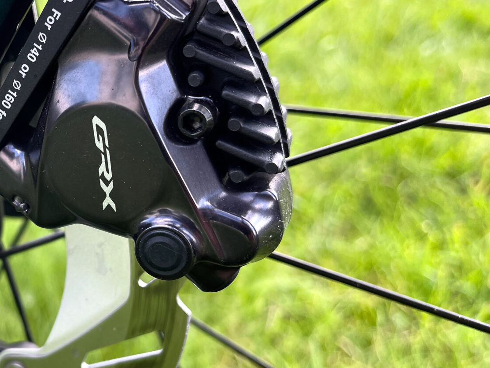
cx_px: 48
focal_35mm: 46
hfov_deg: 38.4
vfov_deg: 31.5
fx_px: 651
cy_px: 162
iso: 32
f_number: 1.6
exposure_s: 1/147
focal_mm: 5.1
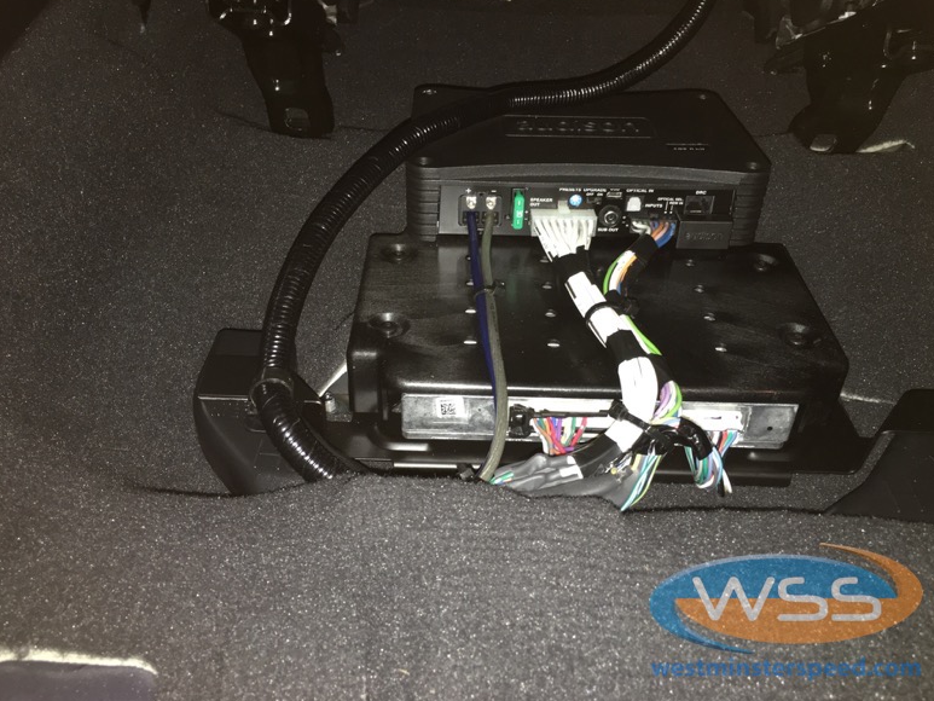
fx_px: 810
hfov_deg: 60.0
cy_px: 354
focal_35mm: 30
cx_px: 476
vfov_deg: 46.8
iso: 80
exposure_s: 1/16
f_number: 2.2
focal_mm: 4.15
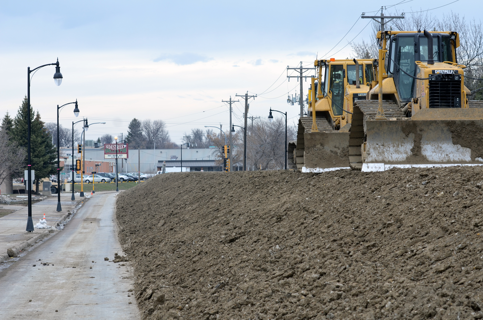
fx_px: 1406
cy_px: 160
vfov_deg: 13.0
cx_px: 242
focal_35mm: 105
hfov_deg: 19.5
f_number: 6.3
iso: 200
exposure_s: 1/160
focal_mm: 70
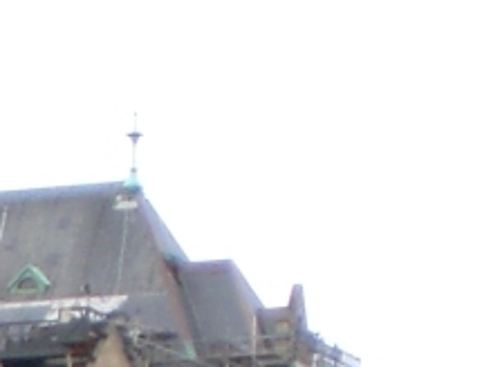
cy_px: 1300
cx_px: -648
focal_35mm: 278
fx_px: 3941
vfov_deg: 4.9
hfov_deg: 6.8
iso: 100
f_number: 3.1
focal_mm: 6.3
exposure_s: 1/200
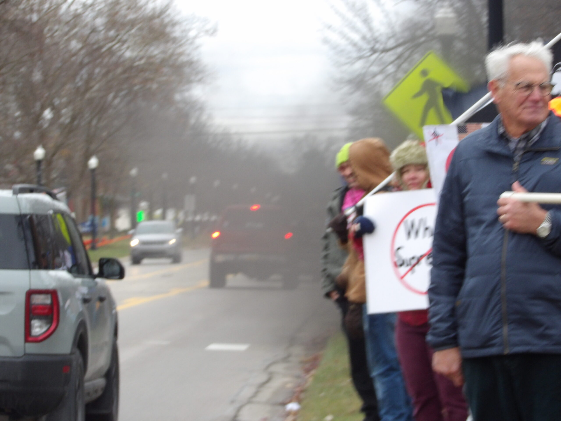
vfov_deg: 6.7
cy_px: 210
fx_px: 3598
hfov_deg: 8.9
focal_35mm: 222
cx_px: 280
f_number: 4.5
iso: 200
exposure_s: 1/58
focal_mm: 39.8
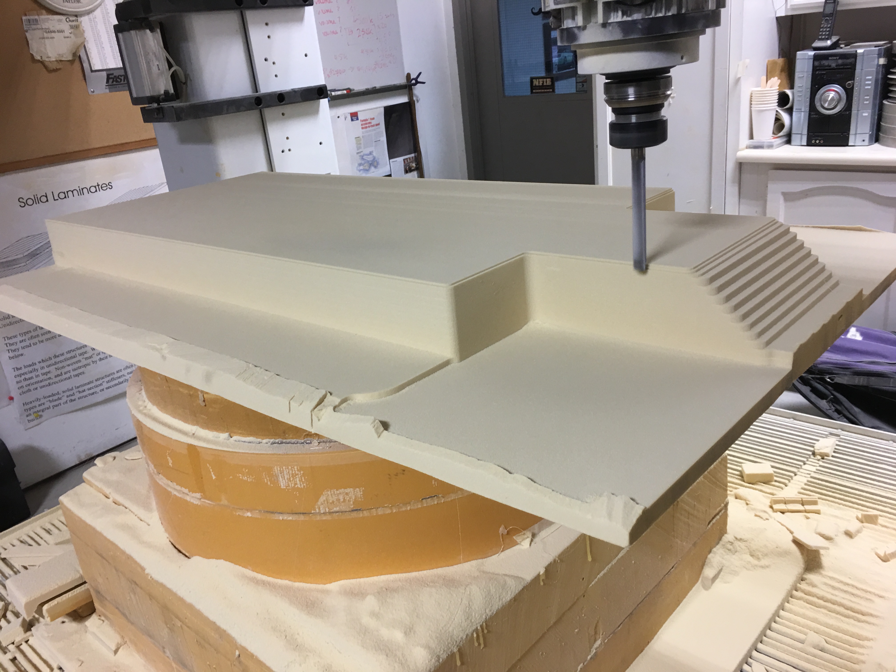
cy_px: 336
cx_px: 448
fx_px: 751
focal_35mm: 29
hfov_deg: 61.7
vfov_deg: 48.2
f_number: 2.2
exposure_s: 1/15
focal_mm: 4.15
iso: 25
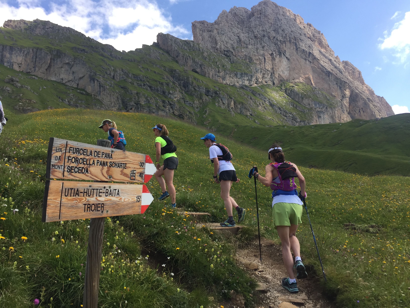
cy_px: 154
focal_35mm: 29
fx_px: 343
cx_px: 205
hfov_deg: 61.7
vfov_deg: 48.2
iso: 32
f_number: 2.2
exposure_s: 1/791
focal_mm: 4.15
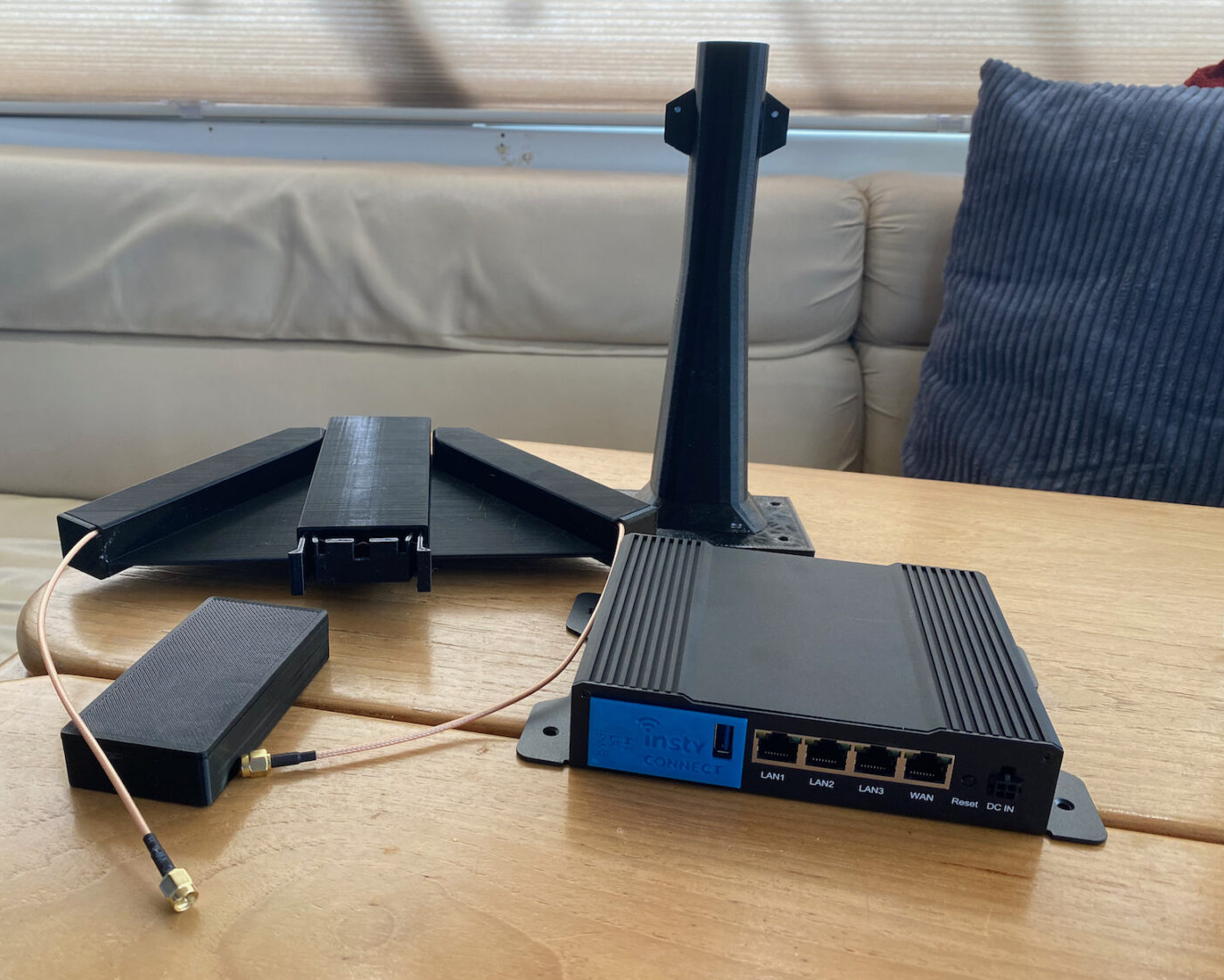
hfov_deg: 62.1
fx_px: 1014
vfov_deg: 51.5
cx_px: 567
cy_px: 476
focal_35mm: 28
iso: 125
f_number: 1.8
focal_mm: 4.25
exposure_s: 1/121
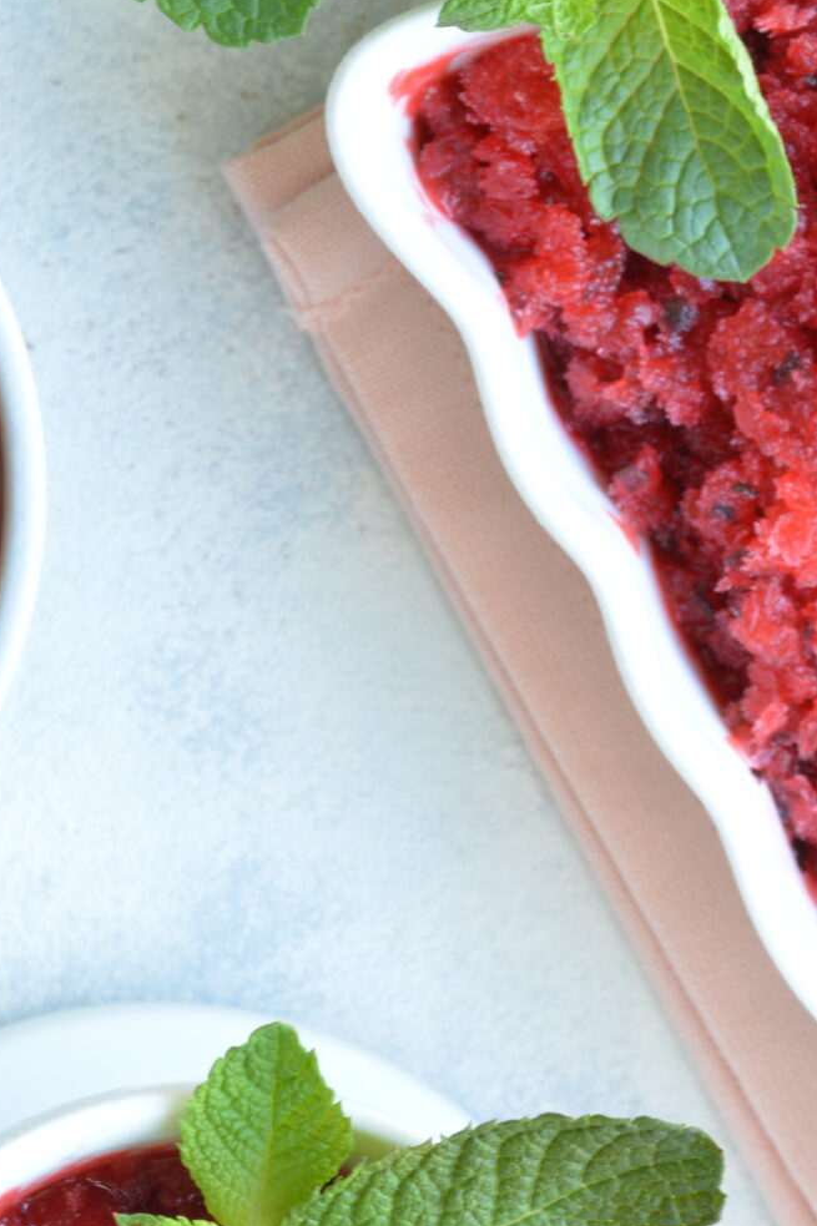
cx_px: 214
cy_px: 950
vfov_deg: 6.3
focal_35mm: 328
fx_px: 11170
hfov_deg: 4.2
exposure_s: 1/6
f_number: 11
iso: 200
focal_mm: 105
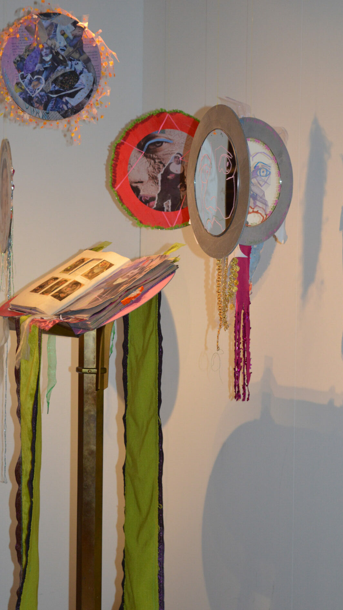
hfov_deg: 15.9
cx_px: 155
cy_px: 305
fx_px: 1229
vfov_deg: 27.9
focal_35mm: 76
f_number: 5.3
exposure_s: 1/60
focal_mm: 48
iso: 900
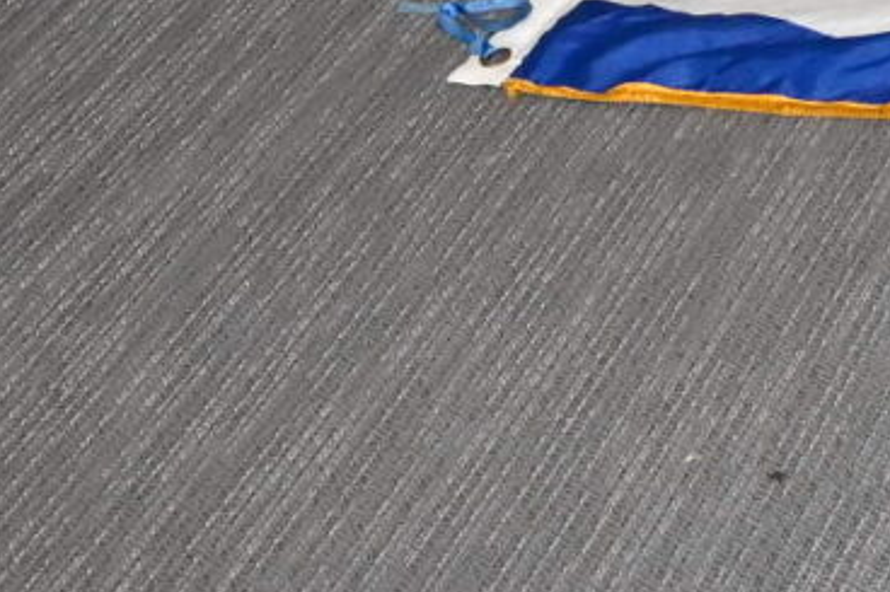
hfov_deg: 11.4
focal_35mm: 167
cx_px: 1649
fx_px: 4127
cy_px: -1444
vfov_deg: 7.0
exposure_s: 1/125
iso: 3200
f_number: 7.1
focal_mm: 24
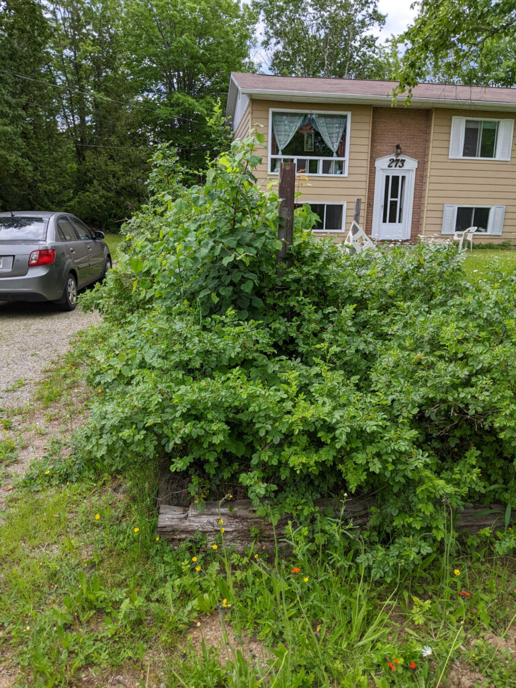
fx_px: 537
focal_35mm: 27
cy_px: 344
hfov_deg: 51.4
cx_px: 258
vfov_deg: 65.3
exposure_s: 1/194
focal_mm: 4.44
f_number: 1.8
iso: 34
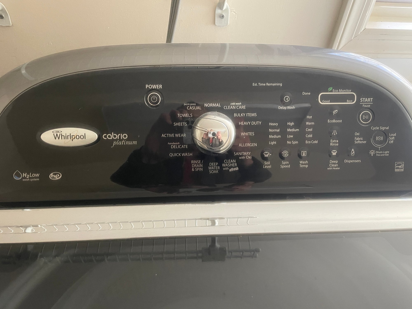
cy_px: 154
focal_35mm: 26
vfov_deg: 53.1
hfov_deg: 67.3
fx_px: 309
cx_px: 206
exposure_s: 1/60
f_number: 1.6
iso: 500
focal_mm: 4.2
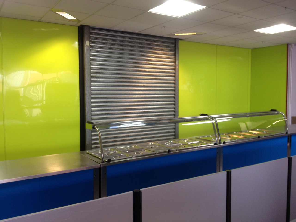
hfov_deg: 52.6
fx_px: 299
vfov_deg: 40.7
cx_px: 148
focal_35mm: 35
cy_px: 111
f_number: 2.4
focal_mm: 4.28
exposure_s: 1/24
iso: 50
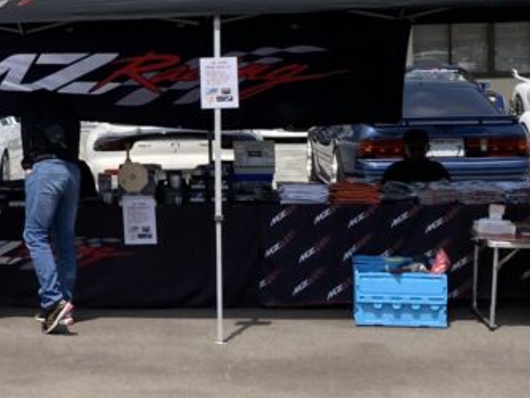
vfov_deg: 17.1
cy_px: 107
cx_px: -49
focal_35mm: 86
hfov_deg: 21.6
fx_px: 1317
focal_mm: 3.99
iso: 20
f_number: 1.8
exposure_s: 1/1845
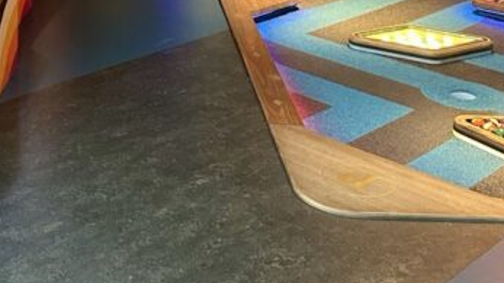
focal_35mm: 70
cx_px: 65
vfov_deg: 15.7
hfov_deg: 29.1
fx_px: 935
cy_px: -149
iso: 640
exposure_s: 1/60
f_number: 1.78
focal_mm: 6.86
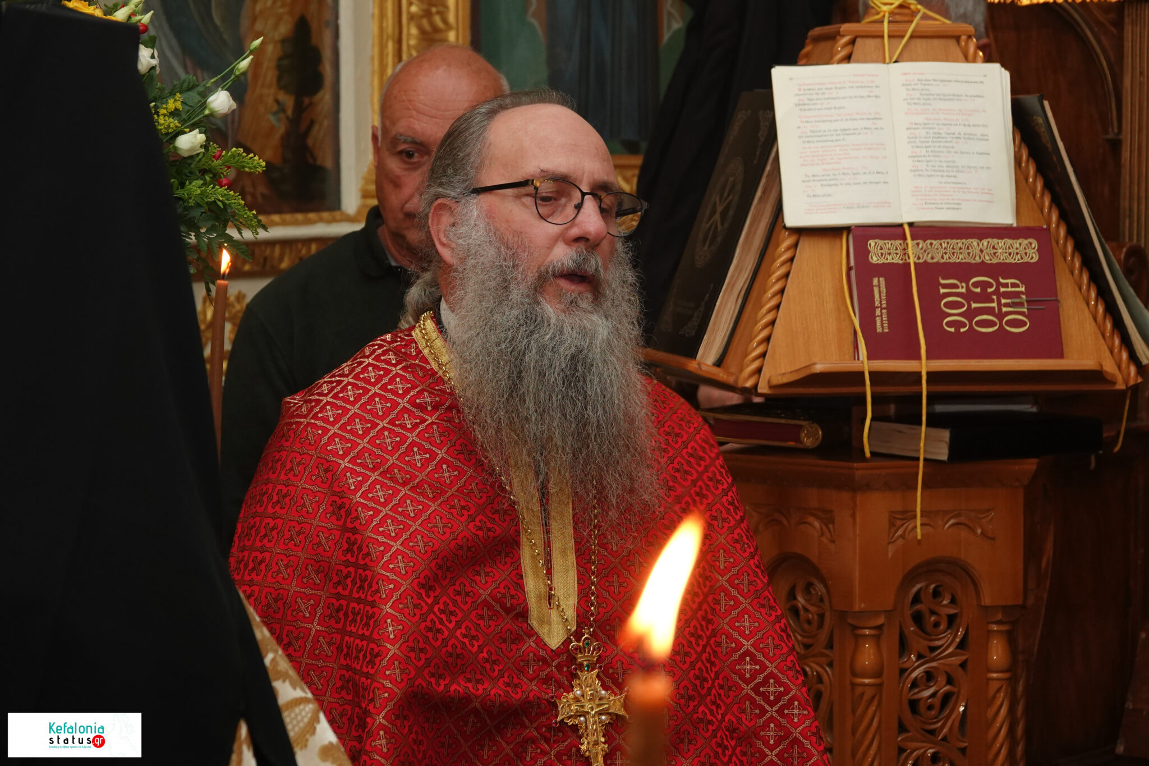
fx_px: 3542
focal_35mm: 111
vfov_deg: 12.3
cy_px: 383
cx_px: 574
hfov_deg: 18.4
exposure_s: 1/80
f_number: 4
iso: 400
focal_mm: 40.73
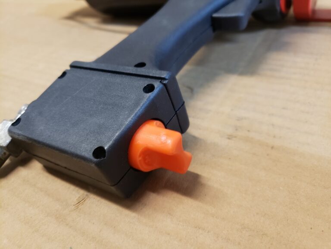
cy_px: 124
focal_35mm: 26
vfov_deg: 53.1
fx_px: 249
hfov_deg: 67.3
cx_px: 166
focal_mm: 4.3
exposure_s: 1/17
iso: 250
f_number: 1.5
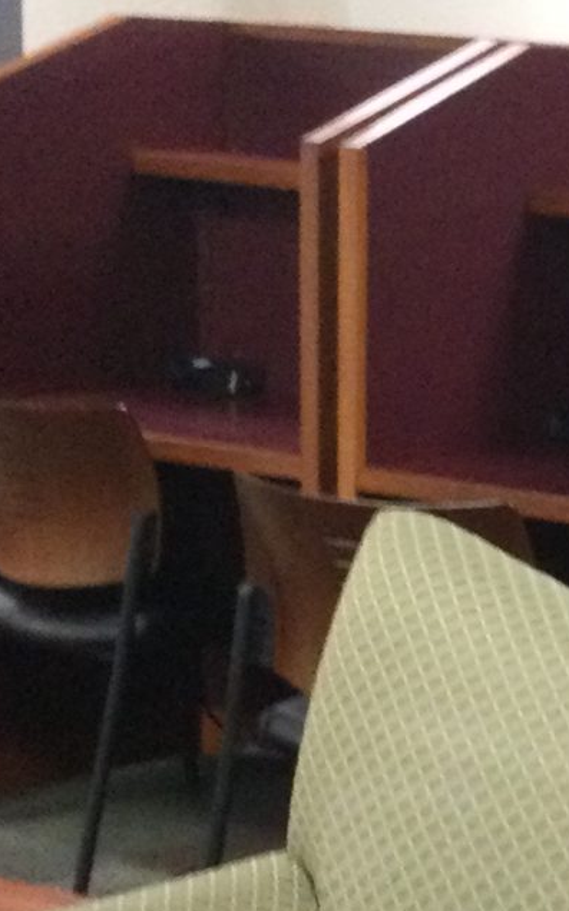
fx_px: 3079
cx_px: 1008
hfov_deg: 10.0
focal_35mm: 124
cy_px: 756
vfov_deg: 16.7
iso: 160
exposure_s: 1/30
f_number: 2.4
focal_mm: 3.3
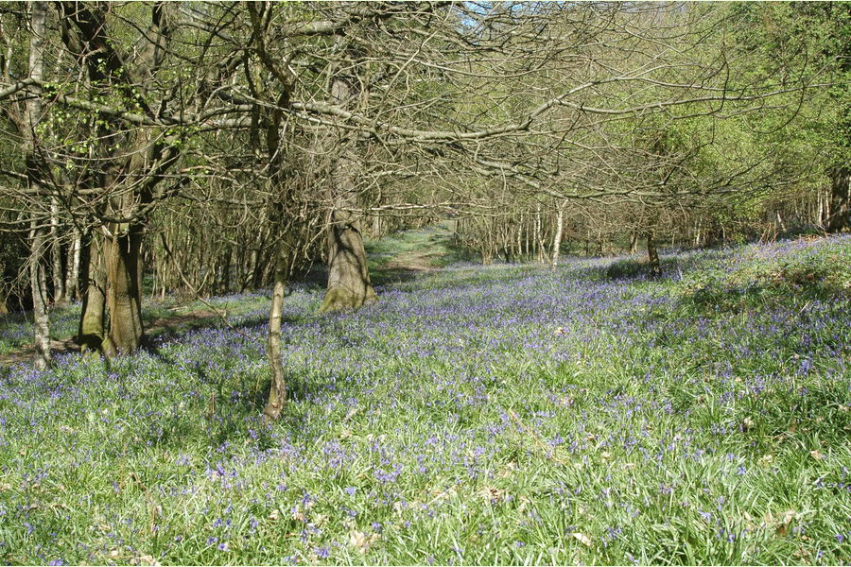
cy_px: 284
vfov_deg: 31.9
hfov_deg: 46.4
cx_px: 426
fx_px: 993
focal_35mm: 42
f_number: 8
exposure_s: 1/250
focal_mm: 28
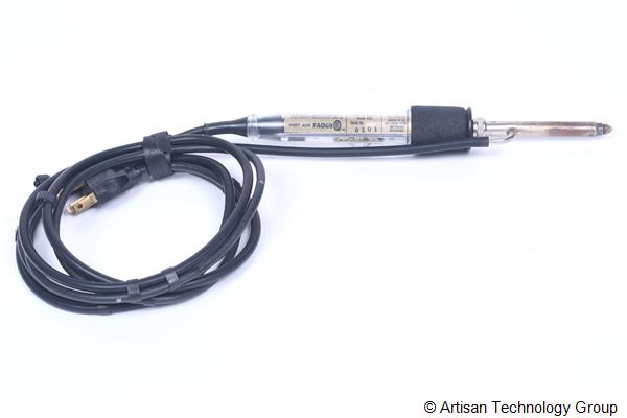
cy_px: 209
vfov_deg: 21.6
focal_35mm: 63
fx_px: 1097
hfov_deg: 31.9
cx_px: 314
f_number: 14
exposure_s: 1/200
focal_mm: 42
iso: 200
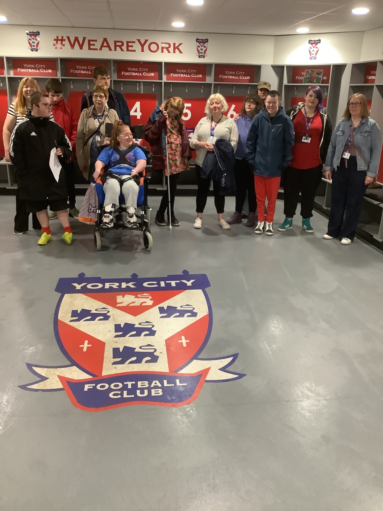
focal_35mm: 31
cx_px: 192
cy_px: 256
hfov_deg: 45.4
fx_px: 457
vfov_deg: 58.4
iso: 250
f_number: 2.4
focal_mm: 3.3
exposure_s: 1/33
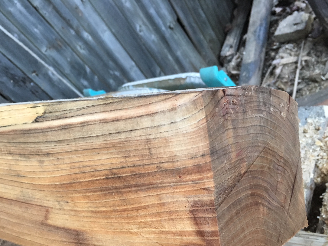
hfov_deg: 49.0
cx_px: 159
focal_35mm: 38
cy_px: 159
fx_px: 360
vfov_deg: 37.4
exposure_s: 1/30
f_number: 2.2
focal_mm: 4.15
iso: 125
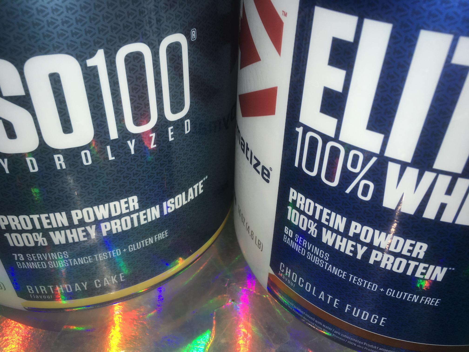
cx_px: 234
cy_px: 176
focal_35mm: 29
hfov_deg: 61.7
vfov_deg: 48.2
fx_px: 393
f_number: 2.2
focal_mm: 4.15
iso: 25
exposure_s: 1/97
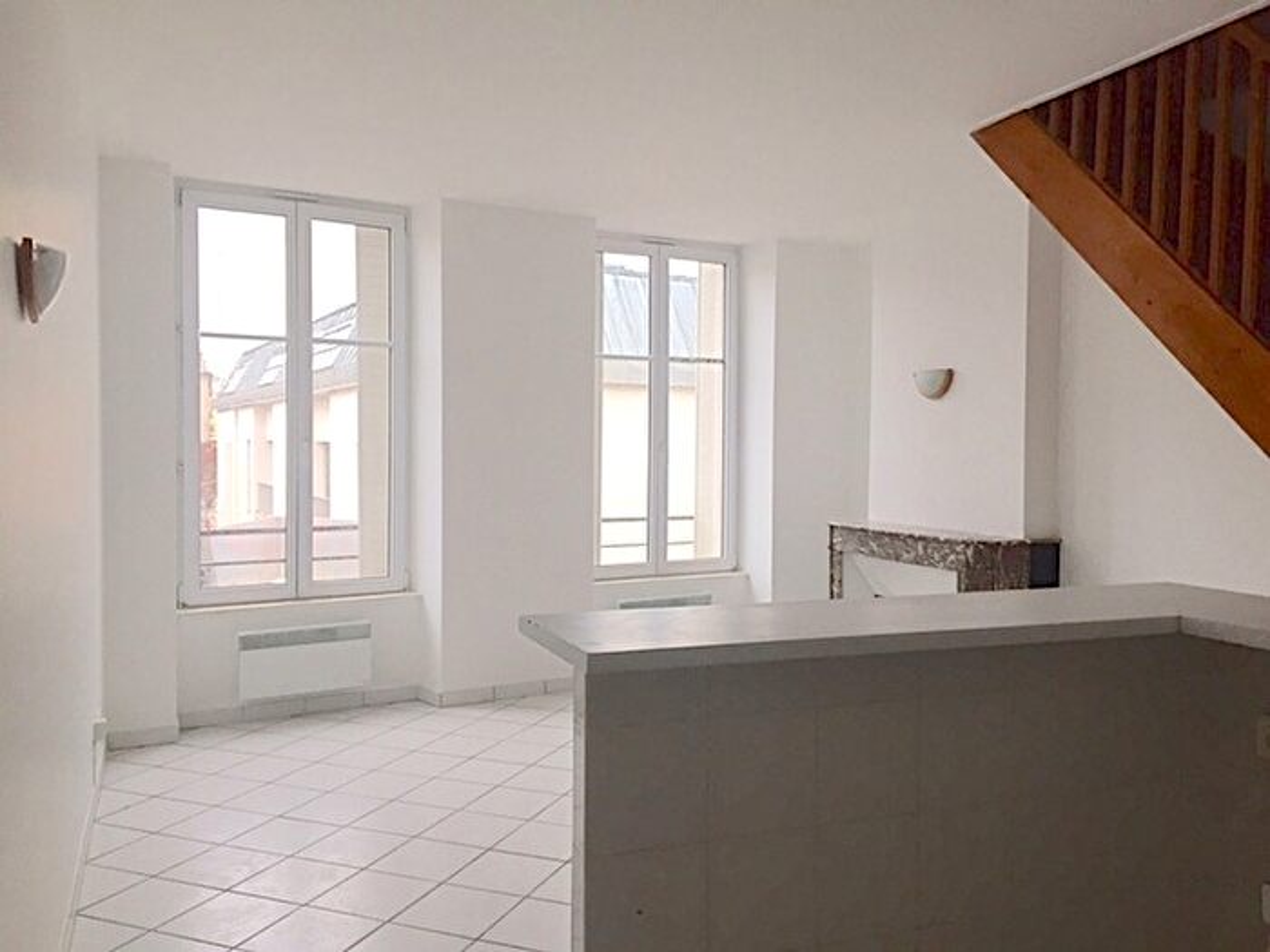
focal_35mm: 29
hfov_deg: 61.7
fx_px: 1064
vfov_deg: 48.2
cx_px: 635
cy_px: 476
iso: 40
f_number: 2.2
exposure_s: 1/30
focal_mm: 4.15
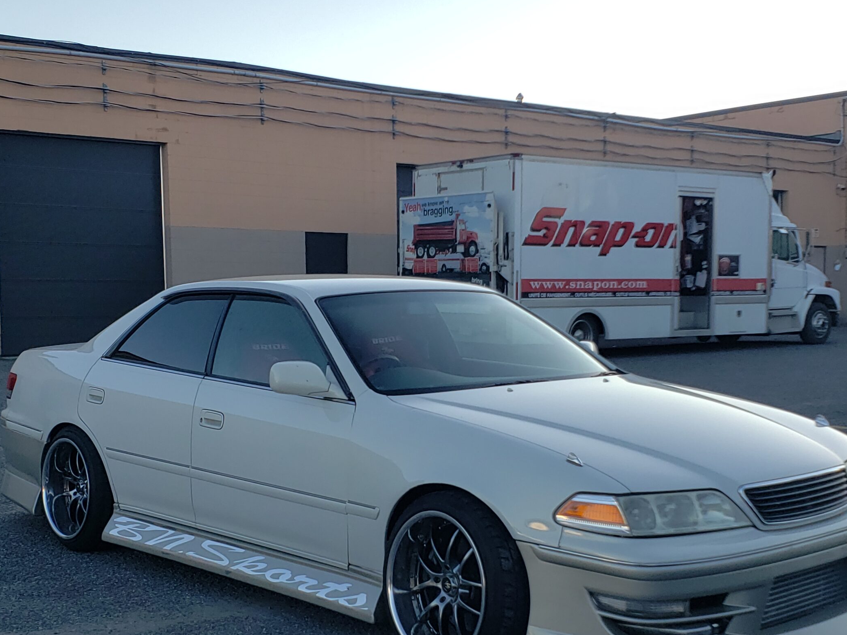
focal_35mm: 32
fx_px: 783
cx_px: 422
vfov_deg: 43.9
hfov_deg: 56.8
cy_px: 382
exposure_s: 1/616
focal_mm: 4.3
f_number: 2.4
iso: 50
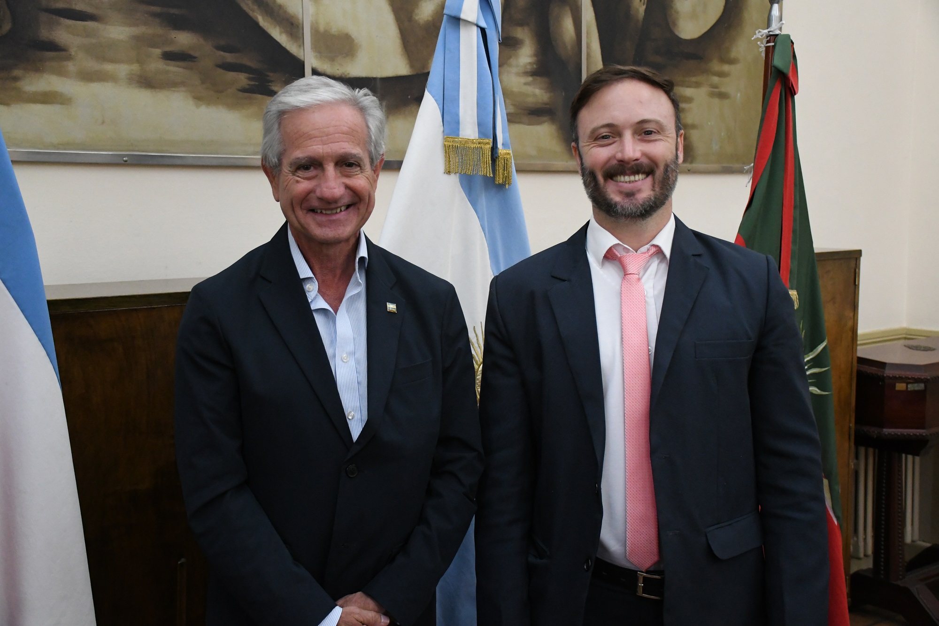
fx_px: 1174
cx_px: 470
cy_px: 313
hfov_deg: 43.6
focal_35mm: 45
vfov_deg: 29.9
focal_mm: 30
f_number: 4.5
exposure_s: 1/100
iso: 4000
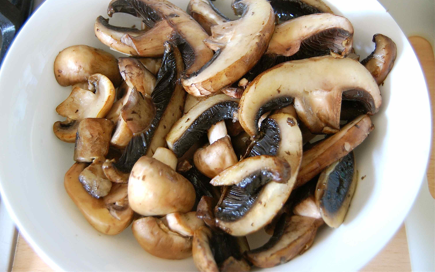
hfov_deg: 41.1
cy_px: 127
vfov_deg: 26.3
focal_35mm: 49
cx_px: 217
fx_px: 581
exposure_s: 1/15
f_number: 4.5
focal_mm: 32
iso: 800
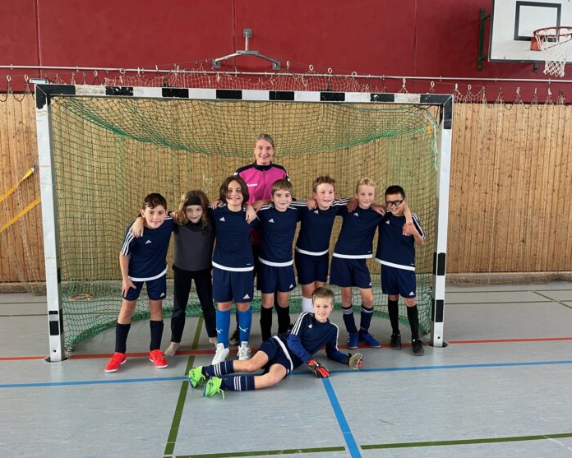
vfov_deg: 51.5
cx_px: 294
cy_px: 234
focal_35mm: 28
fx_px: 474
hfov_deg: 62.2
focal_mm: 5.1
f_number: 1.6
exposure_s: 1/46
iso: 100
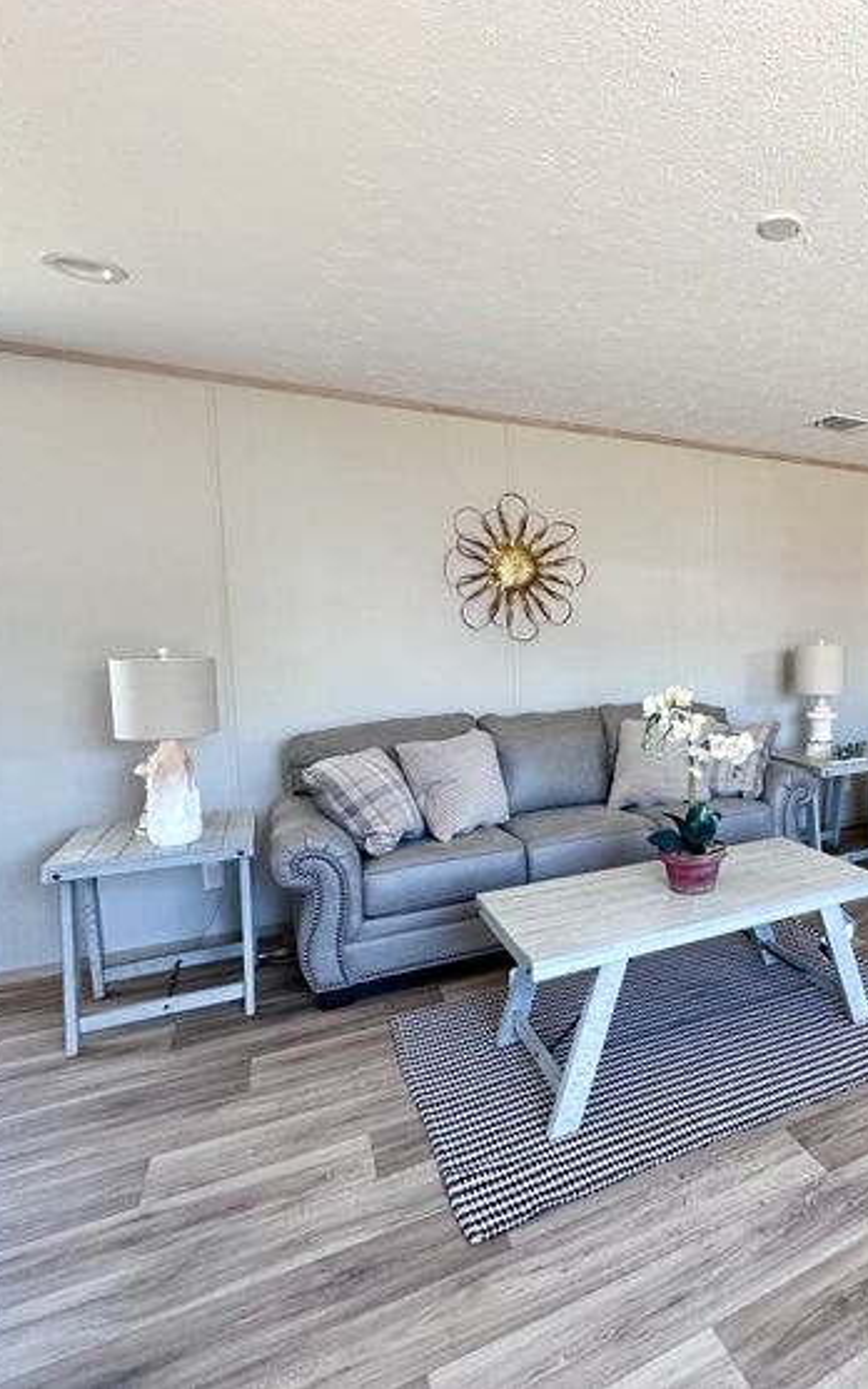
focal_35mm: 20
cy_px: 690
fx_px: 757
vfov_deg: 85.1
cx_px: 758
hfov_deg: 53.3
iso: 250
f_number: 2.2
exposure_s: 1/99
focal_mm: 2.22
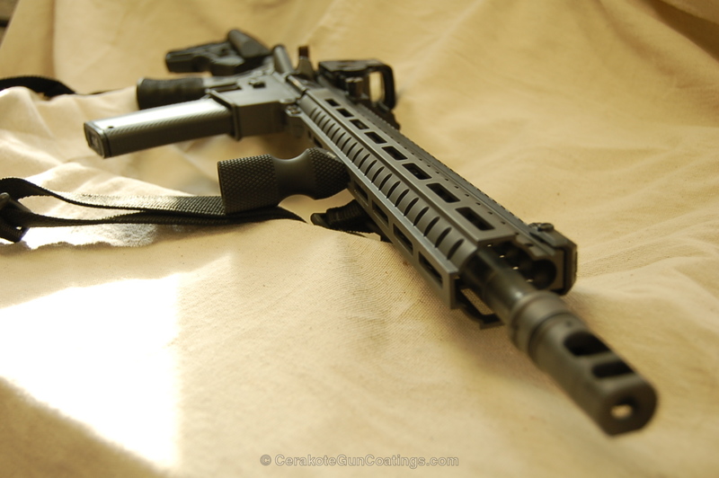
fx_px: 778
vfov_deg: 34.2
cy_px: 239
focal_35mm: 39
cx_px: 360
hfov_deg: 49.6
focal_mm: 26
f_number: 4.2
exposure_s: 1/50
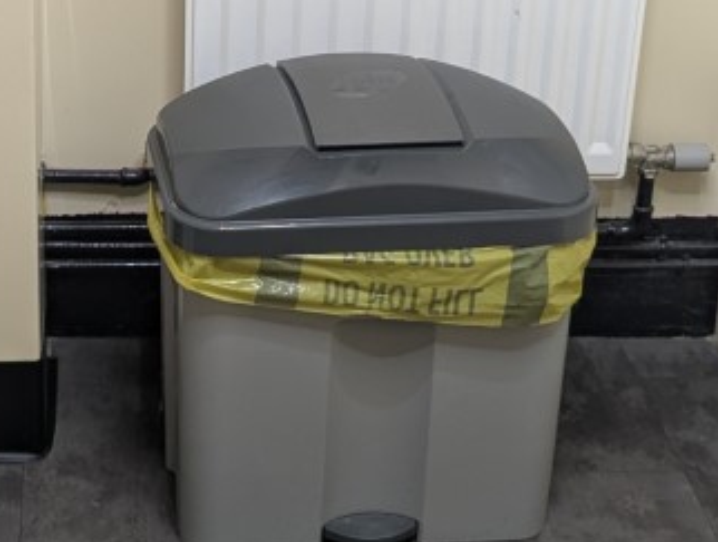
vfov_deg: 16.5
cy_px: 58
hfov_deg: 21.5
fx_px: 1850
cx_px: 88
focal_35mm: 89
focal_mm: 6.81
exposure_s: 1/23.8
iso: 100
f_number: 1.85
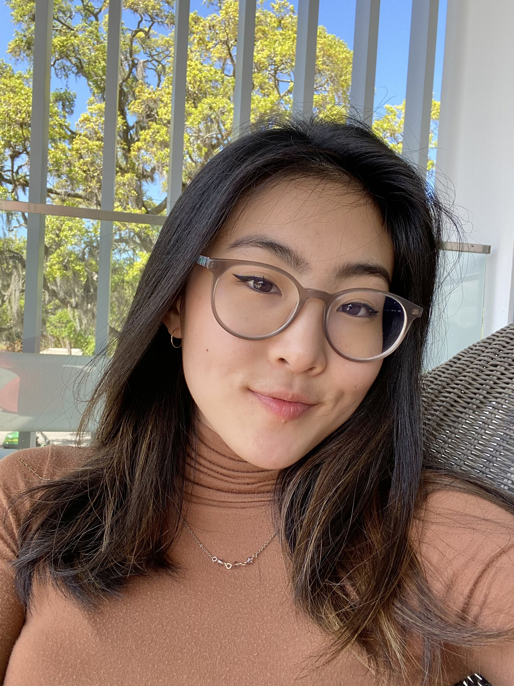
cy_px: 343
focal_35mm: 30
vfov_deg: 60.0
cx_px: 257
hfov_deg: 46.8
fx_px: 594
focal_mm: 2.71
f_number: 2.2
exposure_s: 1/156
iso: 25
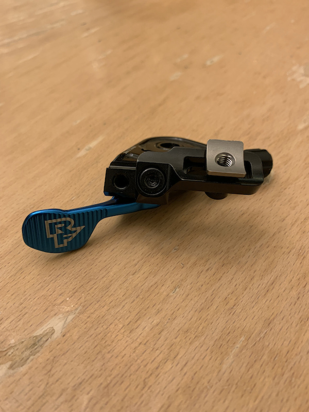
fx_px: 309
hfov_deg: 53.1
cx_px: 154
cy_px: 206
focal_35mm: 26
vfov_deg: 67.3
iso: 160
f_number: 1.8
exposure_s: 1/60
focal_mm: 4.25
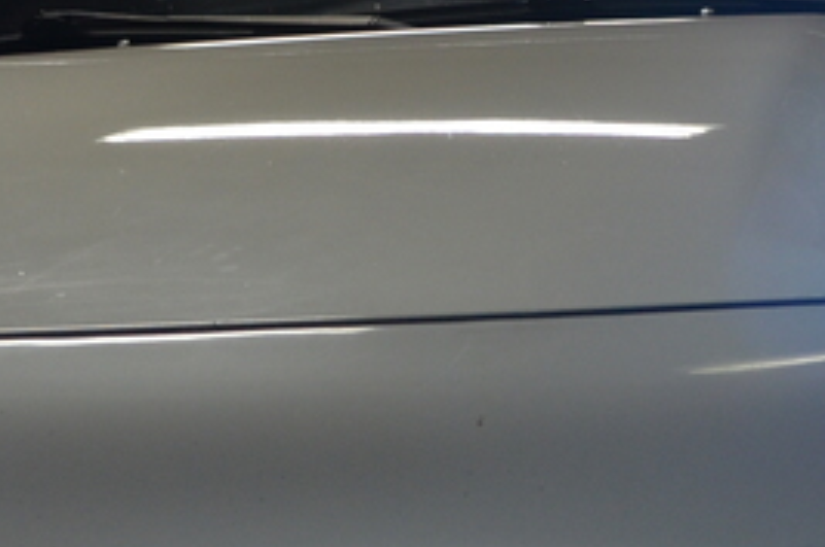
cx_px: 448
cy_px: 397
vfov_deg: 10.3
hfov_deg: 15.4
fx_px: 3042
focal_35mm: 133
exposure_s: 1/100
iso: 400
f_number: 4.5
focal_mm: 24
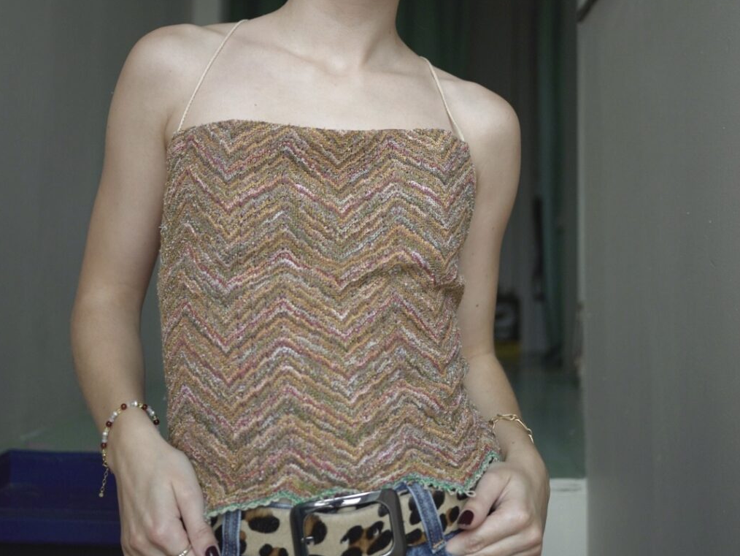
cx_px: 372
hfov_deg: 37.5
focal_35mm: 51
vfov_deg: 28.3
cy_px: 170
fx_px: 1091
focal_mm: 35
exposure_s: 1/200
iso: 1250
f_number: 2.8
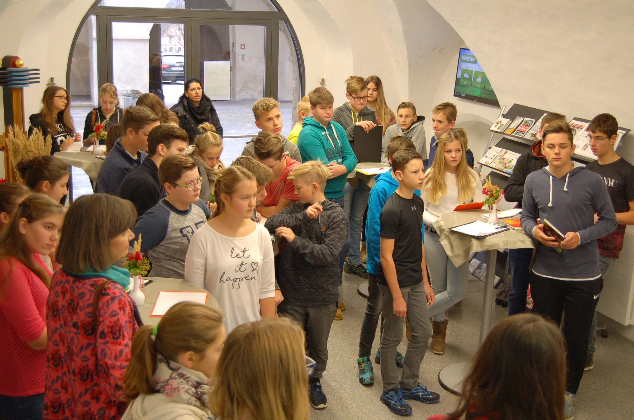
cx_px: 317
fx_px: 818
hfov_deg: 42.4
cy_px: 210
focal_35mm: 46
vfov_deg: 28.8
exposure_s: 1/40
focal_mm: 31
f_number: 4.5
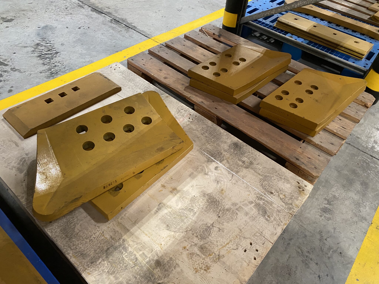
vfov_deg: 53.1
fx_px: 285
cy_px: 142
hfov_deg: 67.3
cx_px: 190
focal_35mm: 26
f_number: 1.8
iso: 500
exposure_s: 1/60
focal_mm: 4.25
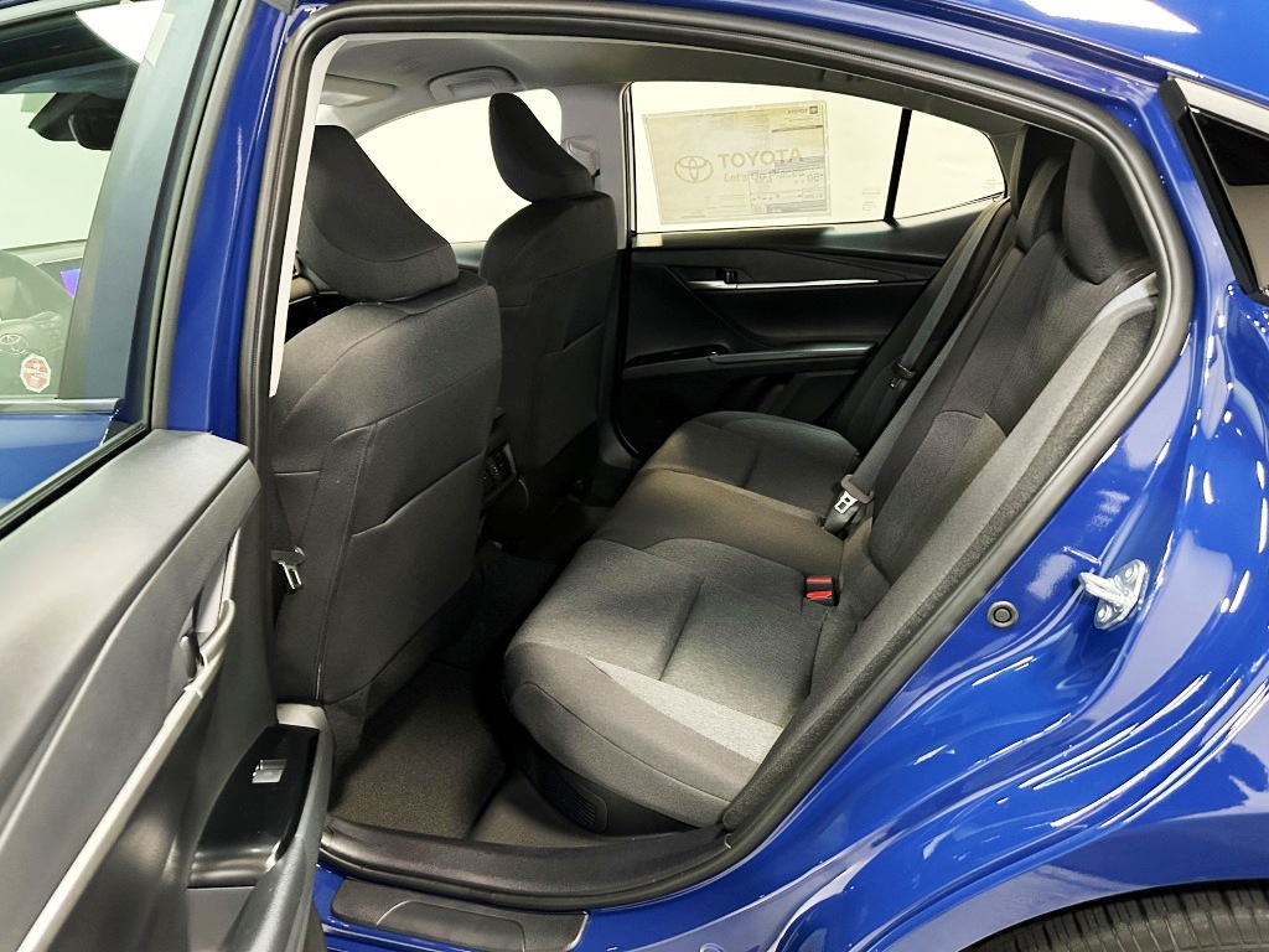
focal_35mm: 24
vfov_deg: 56.8
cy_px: 476
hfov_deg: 71.6
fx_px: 880
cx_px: 634
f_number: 1.78
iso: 1000
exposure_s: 1/30
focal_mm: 6.86
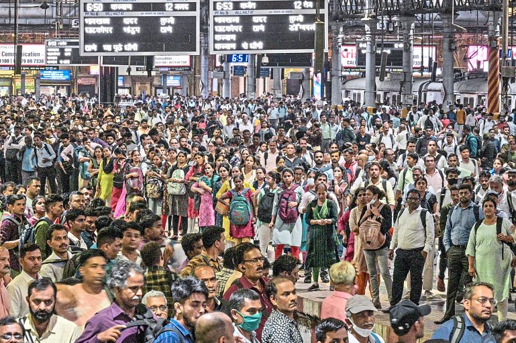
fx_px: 3465
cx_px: 199
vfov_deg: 5.7
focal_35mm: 242
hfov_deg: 8.5
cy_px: 173
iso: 6400
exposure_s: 1/20
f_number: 16
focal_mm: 150
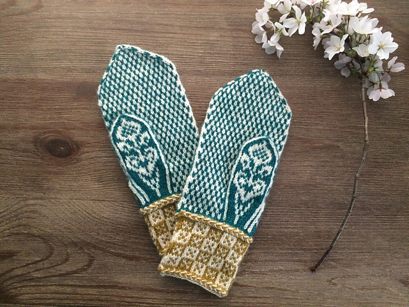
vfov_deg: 48.2
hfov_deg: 61.7
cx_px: 204
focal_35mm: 29
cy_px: 154
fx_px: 343
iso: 320
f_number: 2.2
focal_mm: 4.15
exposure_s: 1/30
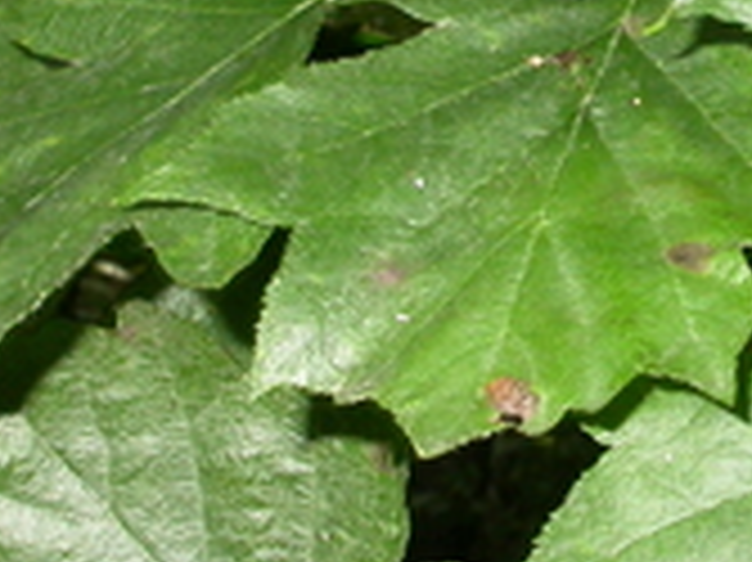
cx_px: 675
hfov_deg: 13.3
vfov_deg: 10.1
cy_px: 153
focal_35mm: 147
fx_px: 3191
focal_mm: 10.6
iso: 100
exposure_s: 1/60
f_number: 7.4
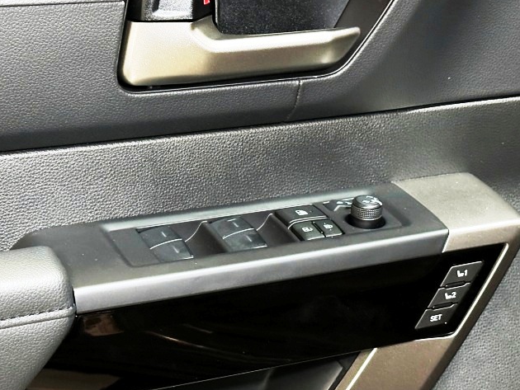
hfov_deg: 24.9
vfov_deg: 18.9
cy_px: 208
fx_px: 1172
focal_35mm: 78
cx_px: 191
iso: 640
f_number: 1.78
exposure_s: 1/30
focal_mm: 6.86
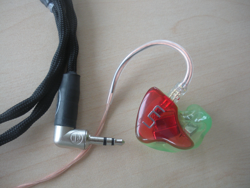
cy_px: 94
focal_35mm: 36
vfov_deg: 39.7
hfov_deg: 51.4
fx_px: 260
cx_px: 125
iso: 162
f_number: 3.5
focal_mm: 6.3
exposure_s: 1/59.7
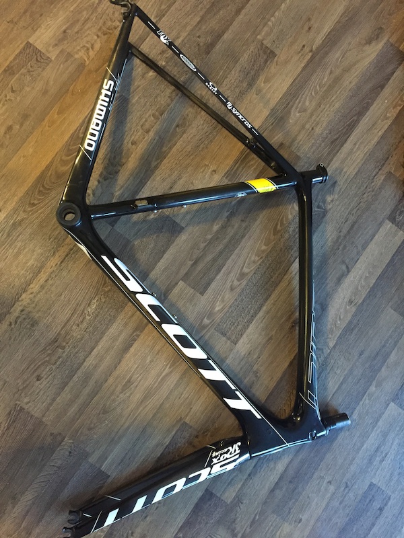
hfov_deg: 48.2
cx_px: 202
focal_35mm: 29
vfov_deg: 61.7
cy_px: 269
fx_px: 451
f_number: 2.2
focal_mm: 4.15
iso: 400
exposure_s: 1/15
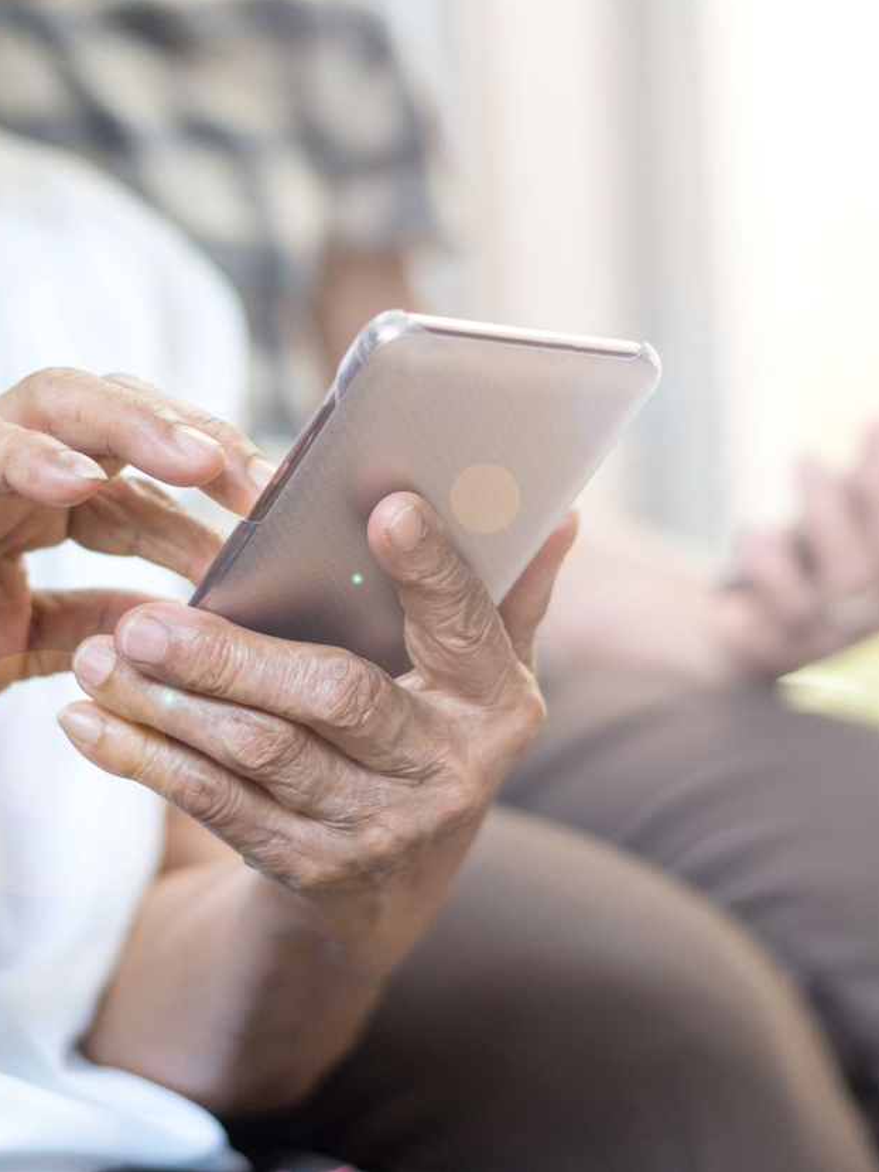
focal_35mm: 109
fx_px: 3692
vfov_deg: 18.1
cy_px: 583
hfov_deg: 13.6
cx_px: 350
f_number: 2.2
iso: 500
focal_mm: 50
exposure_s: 1/125
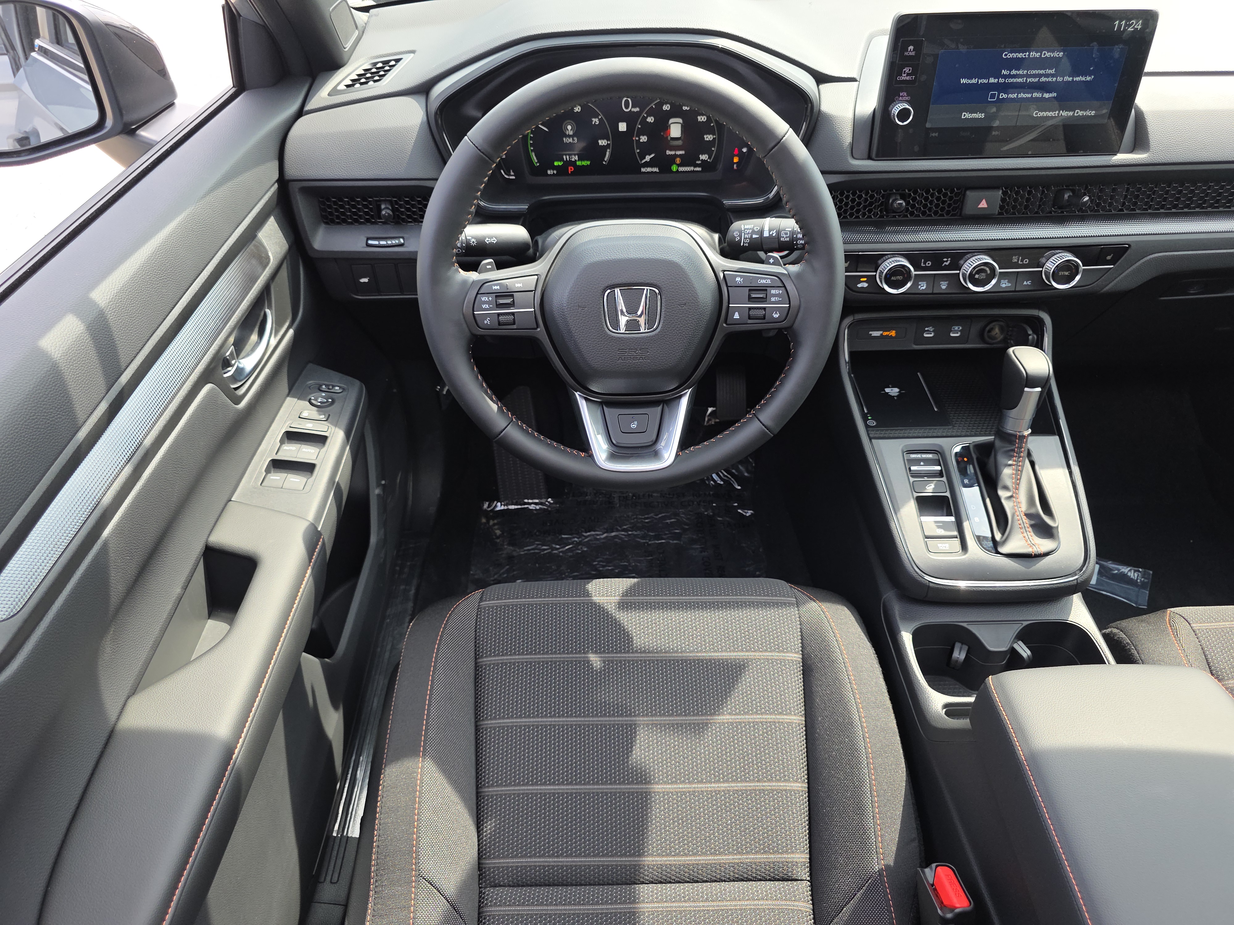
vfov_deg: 58.9
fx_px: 820
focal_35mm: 23
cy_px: 462
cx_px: 617
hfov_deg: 73.9
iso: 50
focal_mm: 6.3
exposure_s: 1/359
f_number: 1.7
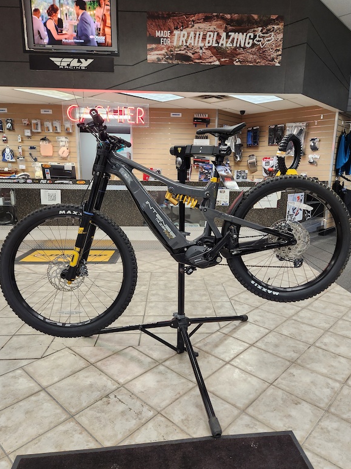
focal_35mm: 24
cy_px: 229
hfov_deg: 56.8
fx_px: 325
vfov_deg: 71.6
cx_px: 182
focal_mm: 5.4
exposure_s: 1/120
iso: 250
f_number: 1.8
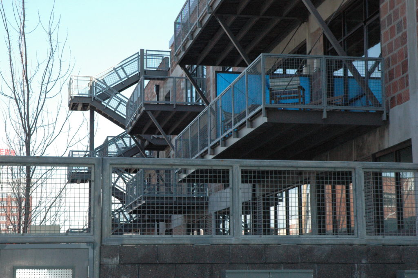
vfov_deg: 18.2
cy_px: 139
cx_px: 209
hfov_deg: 27.0
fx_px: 870
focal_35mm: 75
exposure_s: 1/500
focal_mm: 50
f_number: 10
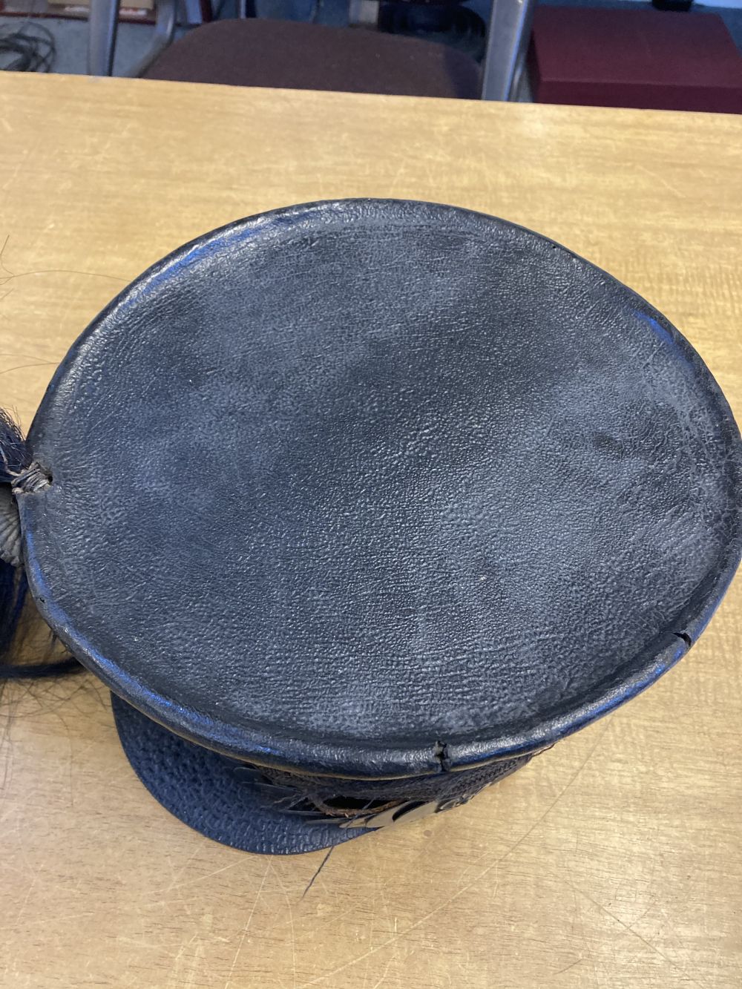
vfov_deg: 63.4
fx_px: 800
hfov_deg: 49.8
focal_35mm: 28
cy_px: 494
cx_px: 371
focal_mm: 3.99
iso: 200
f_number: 1.8
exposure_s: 1/50
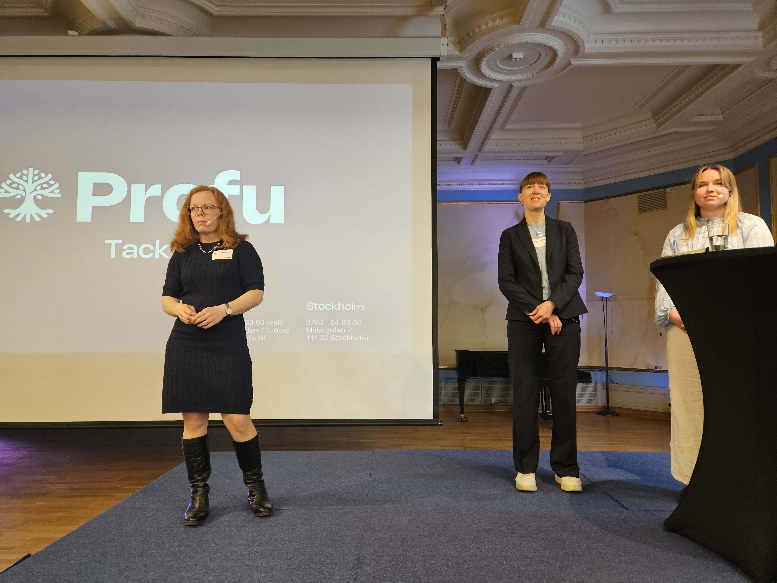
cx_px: 388
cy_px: 292
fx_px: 516
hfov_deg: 73.9
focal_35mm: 23
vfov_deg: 58.9
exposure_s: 1/100
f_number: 1.8
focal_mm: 5.4
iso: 250
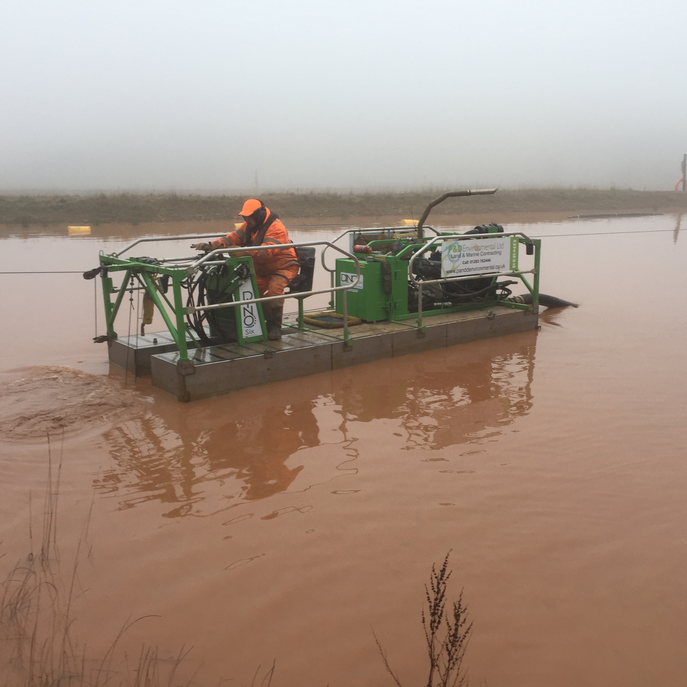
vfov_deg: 47.2
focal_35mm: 35
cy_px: 342
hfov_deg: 47.1
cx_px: 388
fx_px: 786
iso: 32
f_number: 2.2
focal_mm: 4.15
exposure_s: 1/50
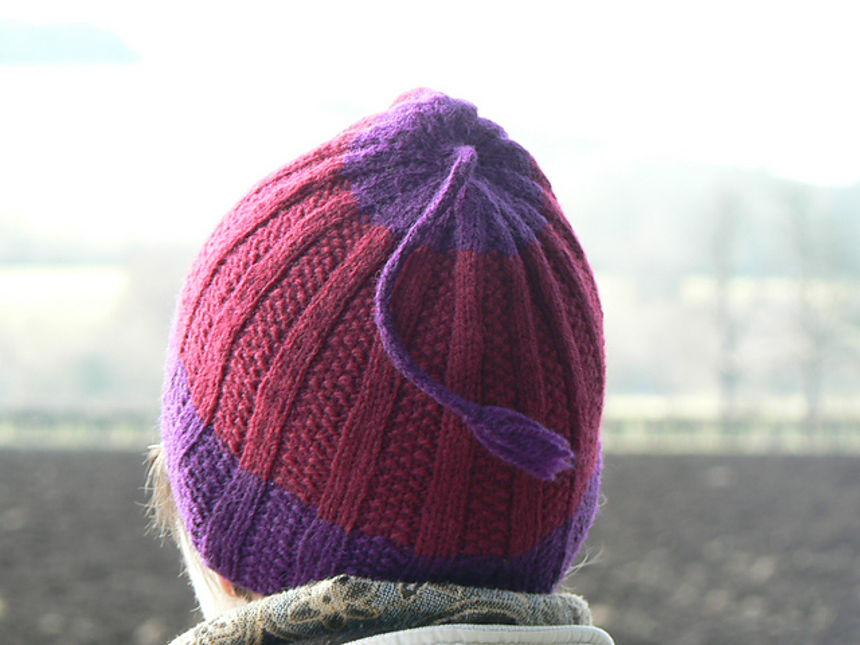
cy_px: 322
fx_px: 4522
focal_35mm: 182
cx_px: 430
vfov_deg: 8.2
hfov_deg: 10.9
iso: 80
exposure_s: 1/80
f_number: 3.3
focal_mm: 30.4
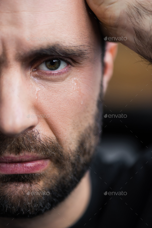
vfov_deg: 19.5
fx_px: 664
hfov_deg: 13.1
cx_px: 76
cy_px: 114
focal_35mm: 105
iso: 250
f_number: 3.2
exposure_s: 1/200
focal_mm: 105
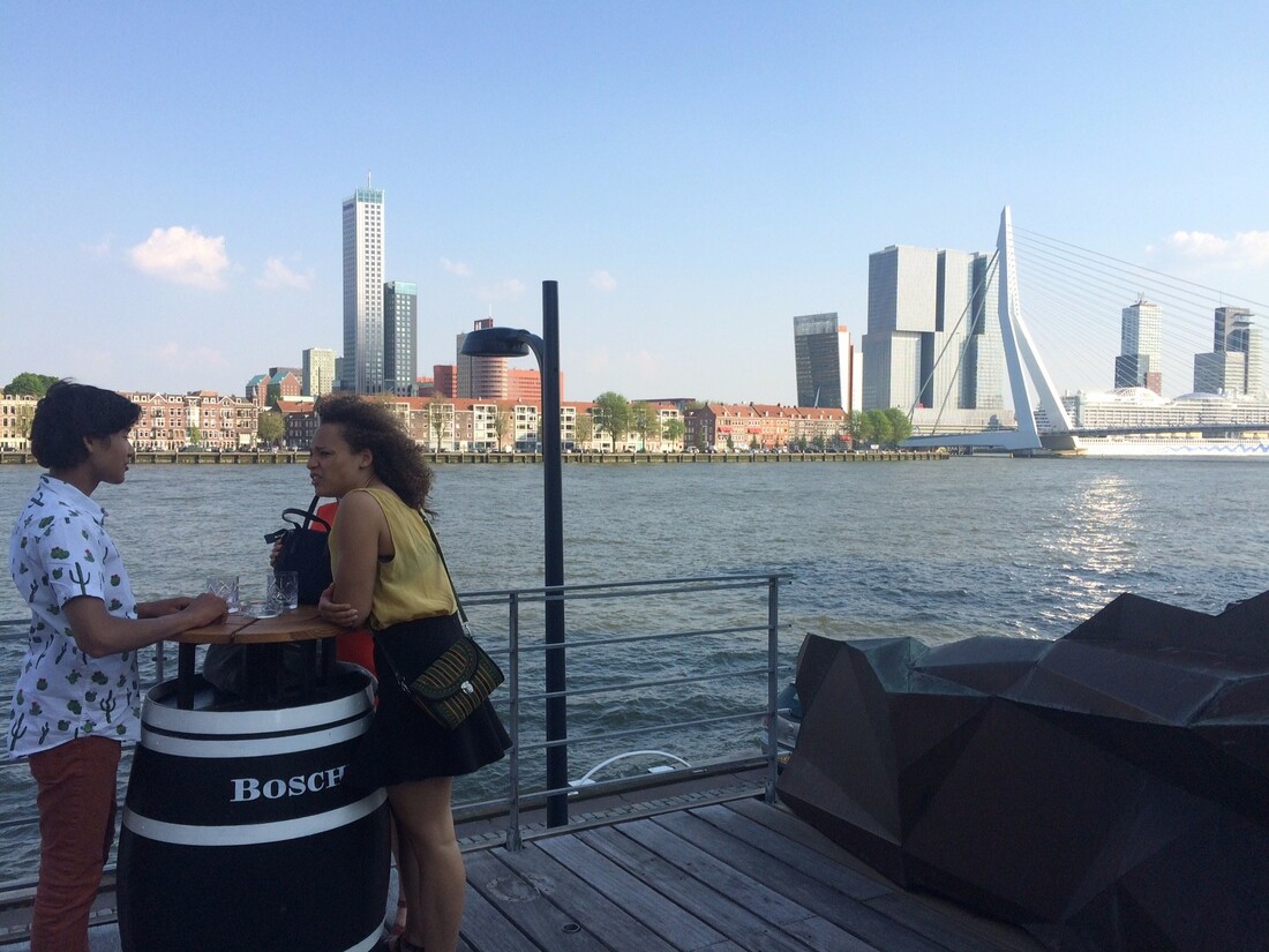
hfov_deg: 61.7
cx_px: 634
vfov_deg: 48.2
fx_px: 1063
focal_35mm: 29
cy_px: 476
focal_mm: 4.15
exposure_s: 1/1520
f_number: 2.2
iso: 32
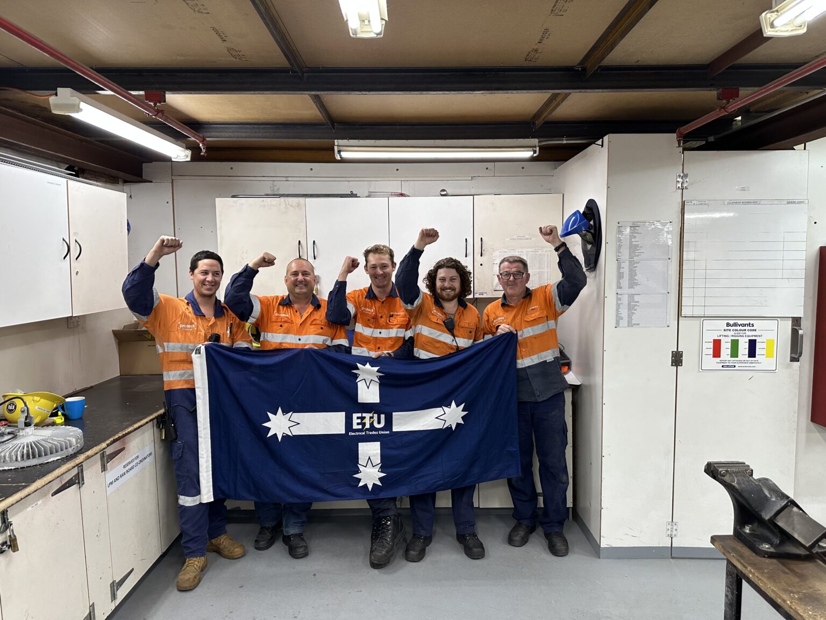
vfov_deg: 56.8
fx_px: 573
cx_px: 413
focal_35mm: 24
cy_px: 310
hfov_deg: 71.6
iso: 160
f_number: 1.78
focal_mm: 6.86
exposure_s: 1/100
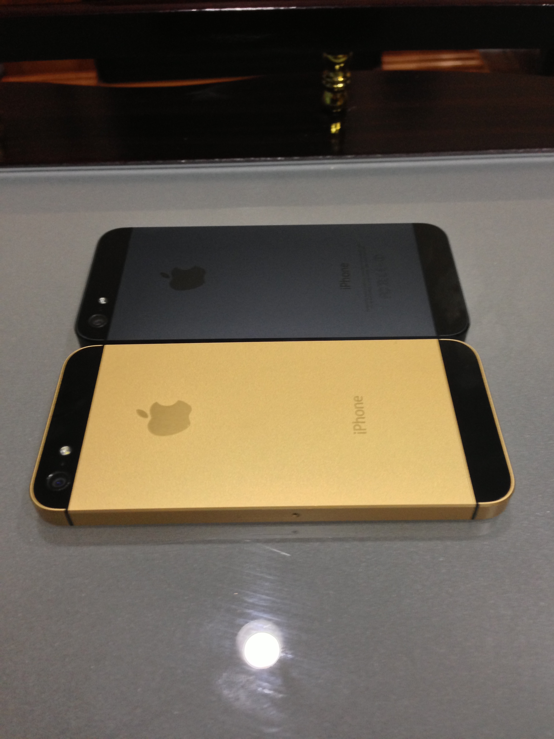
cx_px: 277
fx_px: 704
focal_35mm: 33
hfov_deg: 42.9
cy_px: 370
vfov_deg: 55.4
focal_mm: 4.13
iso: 160
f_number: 2.4
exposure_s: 1/20
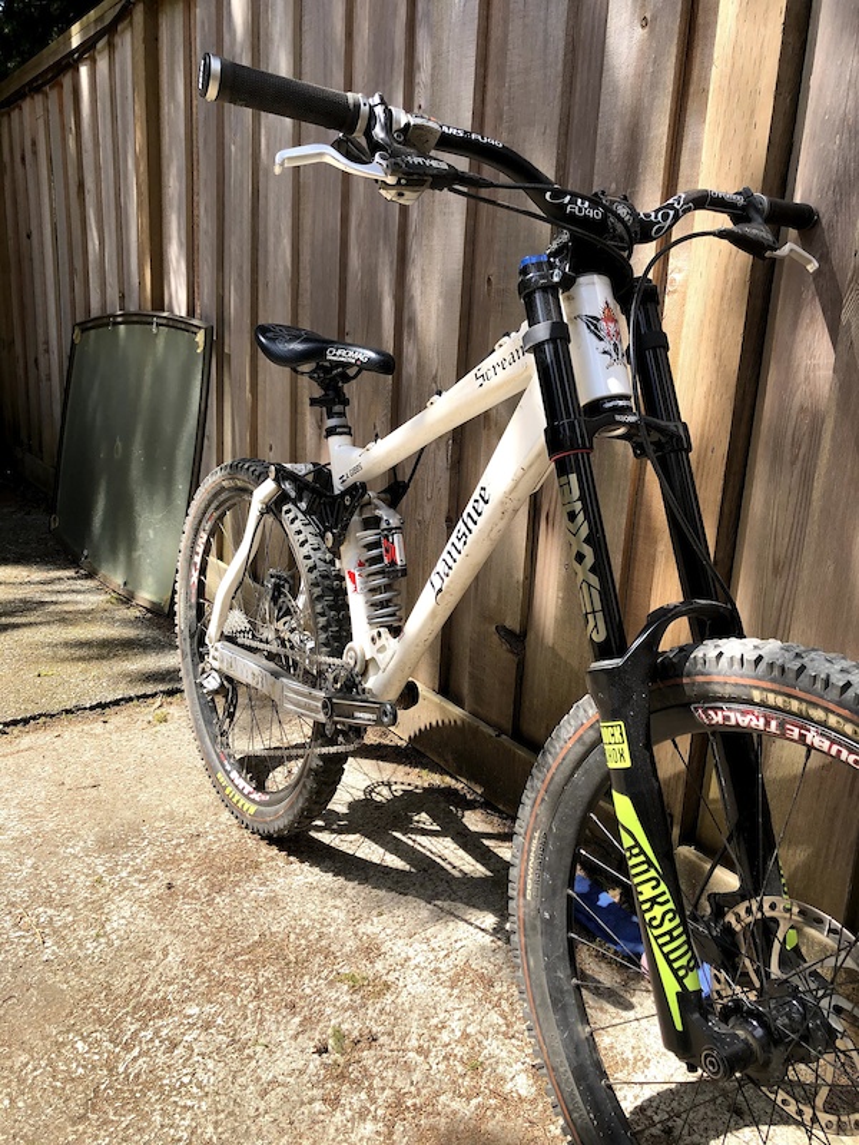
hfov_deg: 49.7
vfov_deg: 63.4
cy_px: 572
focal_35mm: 28
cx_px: 430
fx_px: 926
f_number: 1.8
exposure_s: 1/716
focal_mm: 3.99
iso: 20
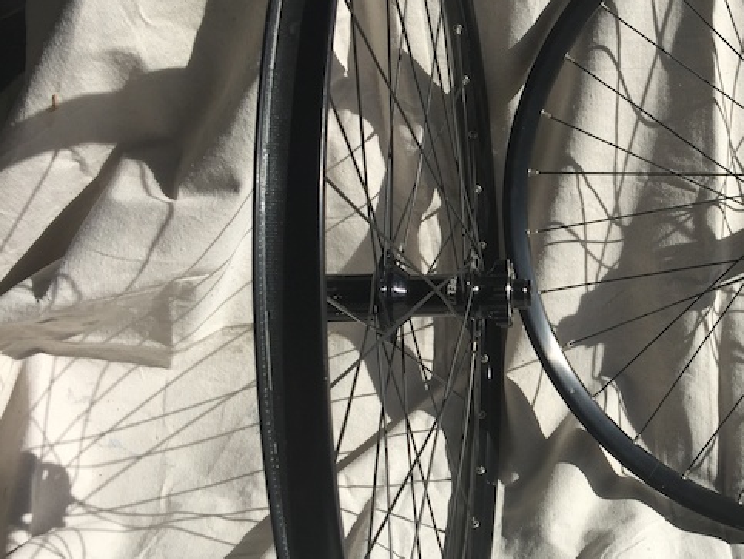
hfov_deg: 38.0
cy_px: 310
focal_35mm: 48
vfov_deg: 30.3
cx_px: 610
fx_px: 1032
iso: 32
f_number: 2.2
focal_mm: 4.15
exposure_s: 1/2475
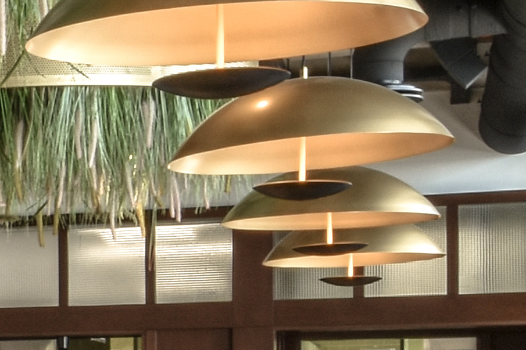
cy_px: 461
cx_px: -649
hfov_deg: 12.9
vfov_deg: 10.4
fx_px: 1889
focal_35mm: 129
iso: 100
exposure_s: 1/2
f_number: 25
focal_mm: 13
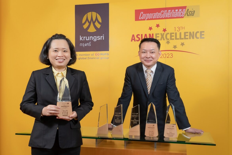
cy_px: 78
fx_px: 245
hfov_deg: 50.7
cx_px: 116
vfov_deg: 35.0
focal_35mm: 38
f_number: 8
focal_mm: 38
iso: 1000
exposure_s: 1/125
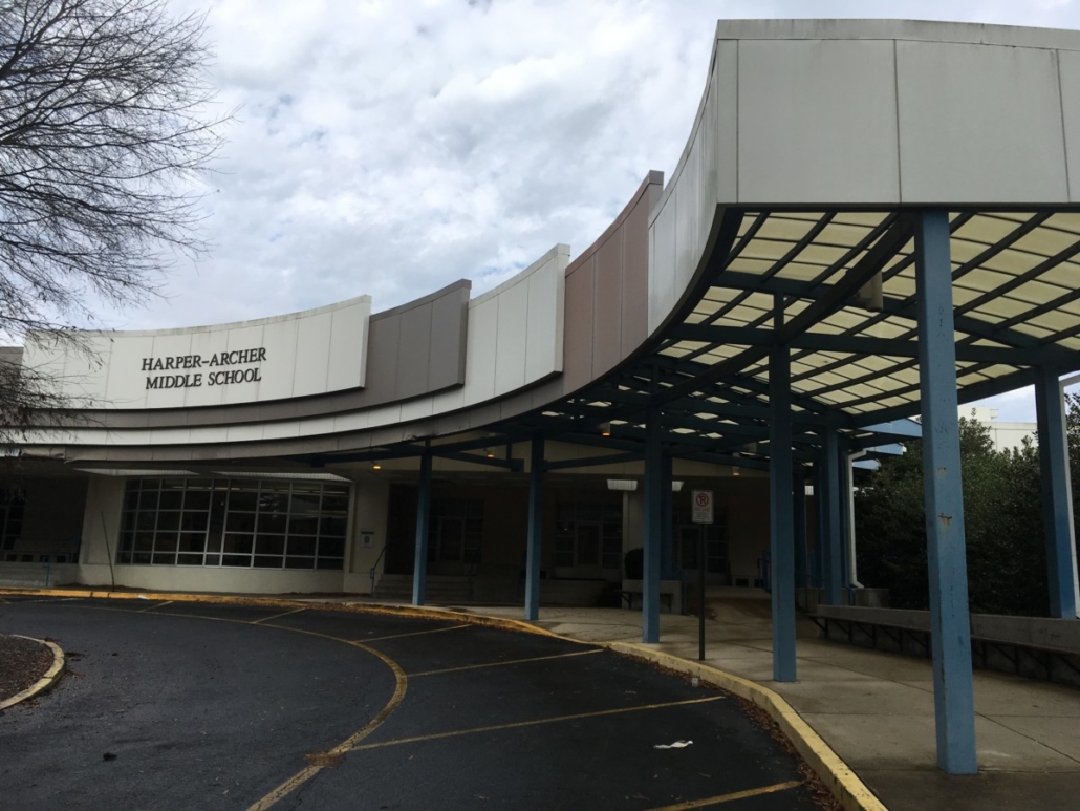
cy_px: 406
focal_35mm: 29
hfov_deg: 61.6
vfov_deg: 48.2
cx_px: 540
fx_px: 905
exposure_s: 1/1202
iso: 25
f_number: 2.2
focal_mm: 4.15
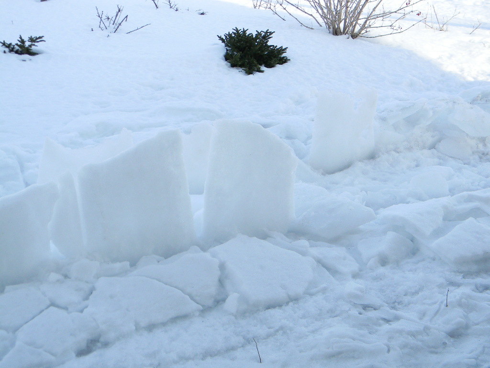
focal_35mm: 56
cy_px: 184
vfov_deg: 26.1
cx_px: 245
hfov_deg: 34.3
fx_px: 793
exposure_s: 1/417
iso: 80
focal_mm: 10.1
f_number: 4.1
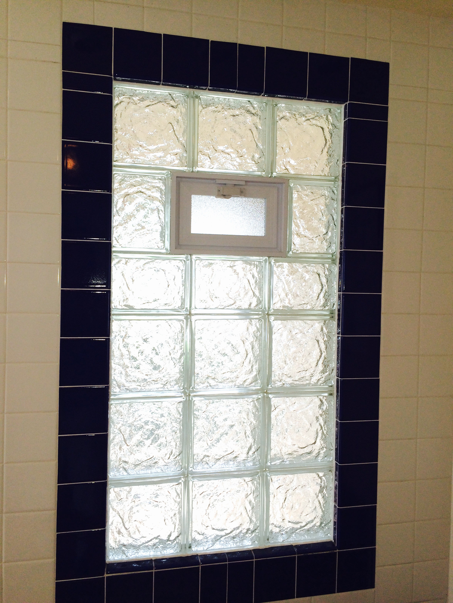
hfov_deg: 48.2
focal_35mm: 29
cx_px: 226
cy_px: 302
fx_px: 506
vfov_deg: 61.7
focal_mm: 4.15
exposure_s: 1/120
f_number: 2.2
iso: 50
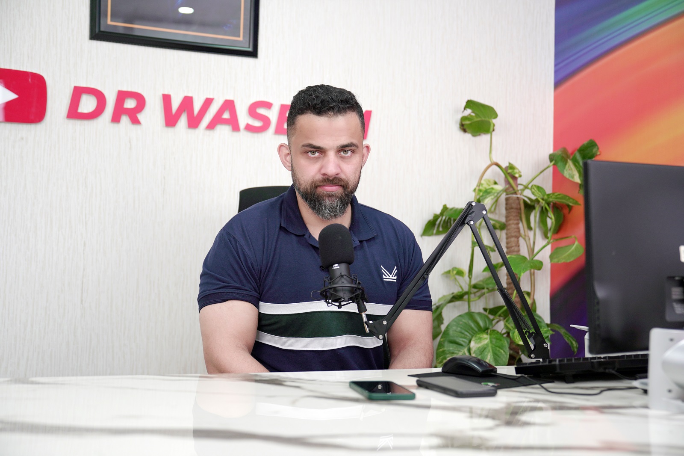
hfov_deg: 41.9
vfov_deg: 28.6
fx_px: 893
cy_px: 228
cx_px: 342
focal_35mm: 47
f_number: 2.8
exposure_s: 1/160
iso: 1000
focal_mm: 47
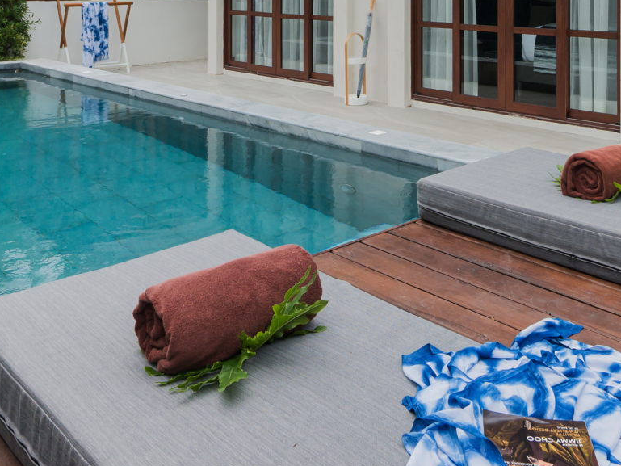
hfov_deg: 46.3
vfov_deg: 32.7
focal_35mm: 40
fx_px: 718
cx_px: 397
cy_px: -14
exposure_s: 1/250
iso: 400
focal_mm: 16
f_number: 11
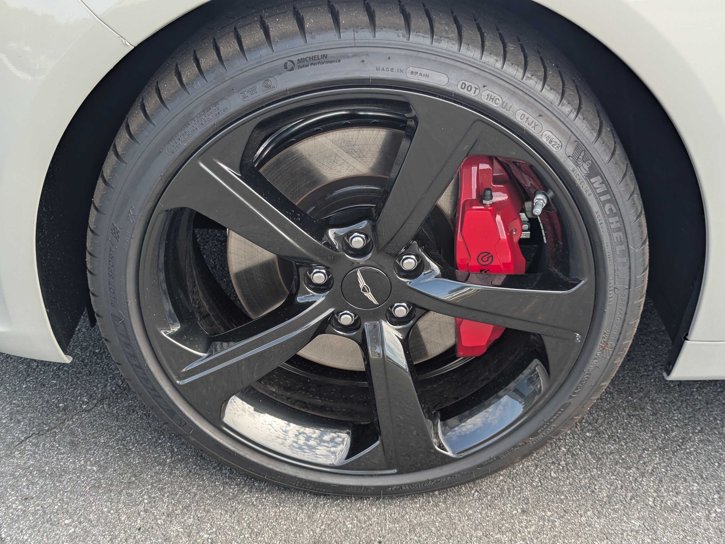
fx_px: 1005
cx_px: 362
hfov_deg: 39.7
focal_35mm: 48
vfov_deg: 30.3
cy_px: 272
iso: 43
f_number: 1.85
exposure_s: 1/321
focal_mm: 6.81
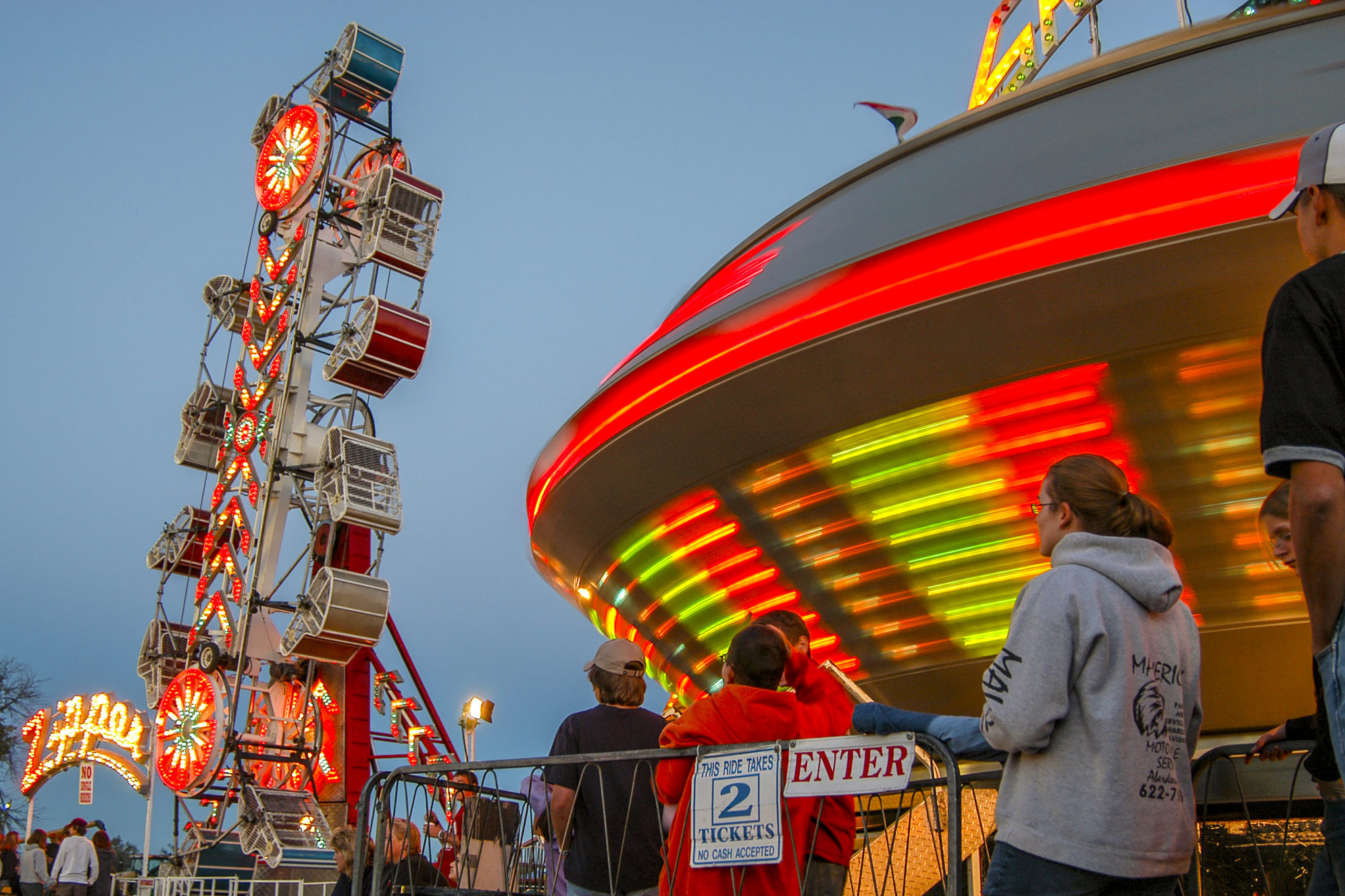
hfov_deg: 51.9
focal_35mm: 37
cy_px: 454
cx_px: 655
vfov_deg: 35.9
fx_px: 1382
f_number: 3.5
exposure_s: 1/15
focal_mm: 24
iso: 200
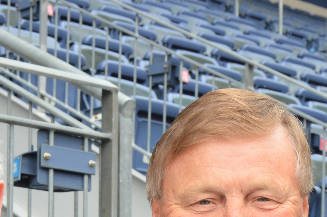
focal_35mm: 131
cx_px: 186
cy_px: 405
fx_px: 1189
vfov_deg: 9.8
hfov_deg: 15.7
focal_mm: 22
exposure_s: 1/125
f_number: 5.6
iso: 400
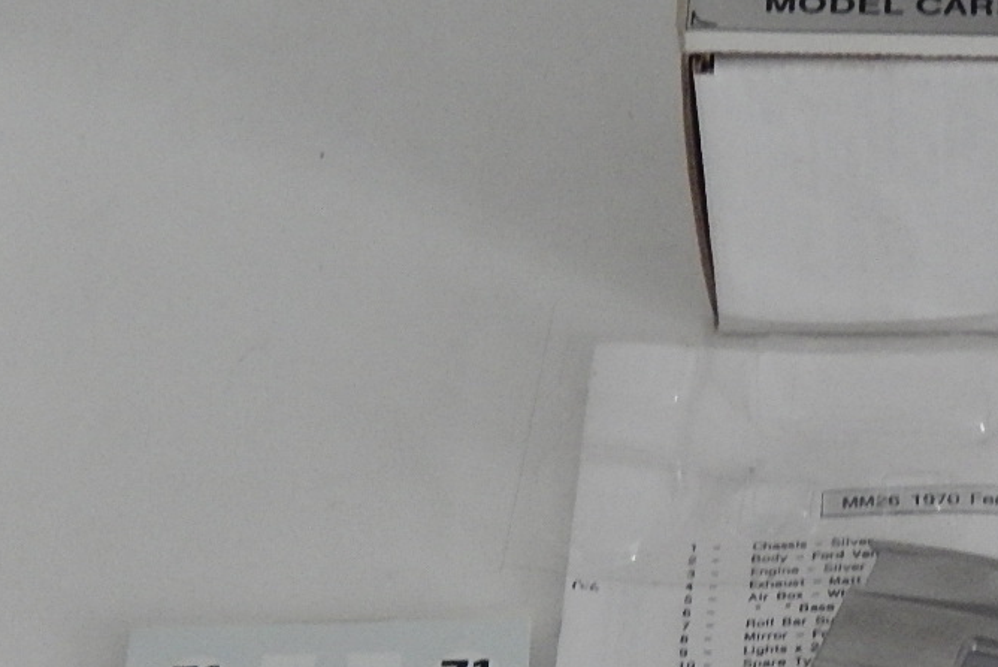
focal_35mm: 127
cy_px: 694
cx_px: 1162
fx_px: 3522
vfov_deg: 10.7
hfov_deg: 15.6
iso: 640
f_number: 4.5
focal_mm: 9.2
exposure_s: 1/8
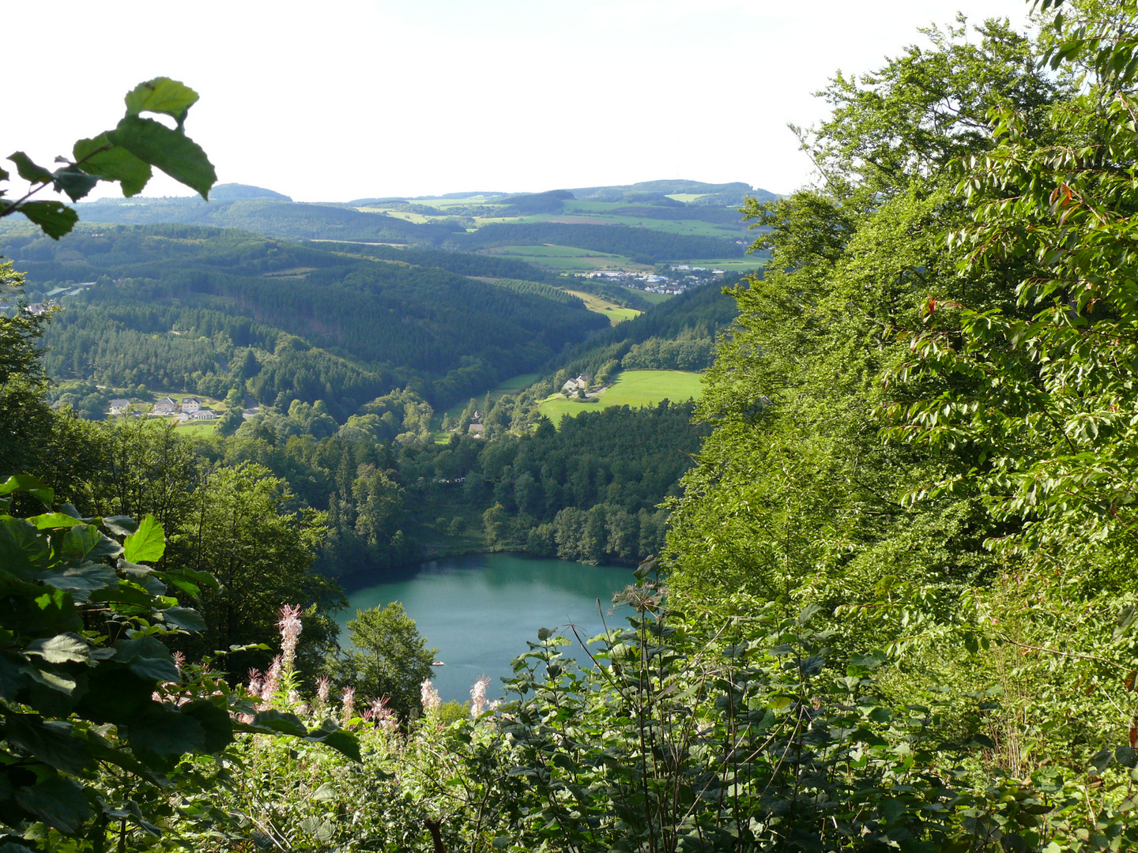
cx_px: 569
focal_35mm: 43
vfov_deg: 33.6
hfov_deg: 43.9
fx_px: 1414
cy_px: 426
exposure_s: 1/250
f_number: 4.5
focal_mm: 8.7
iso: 100
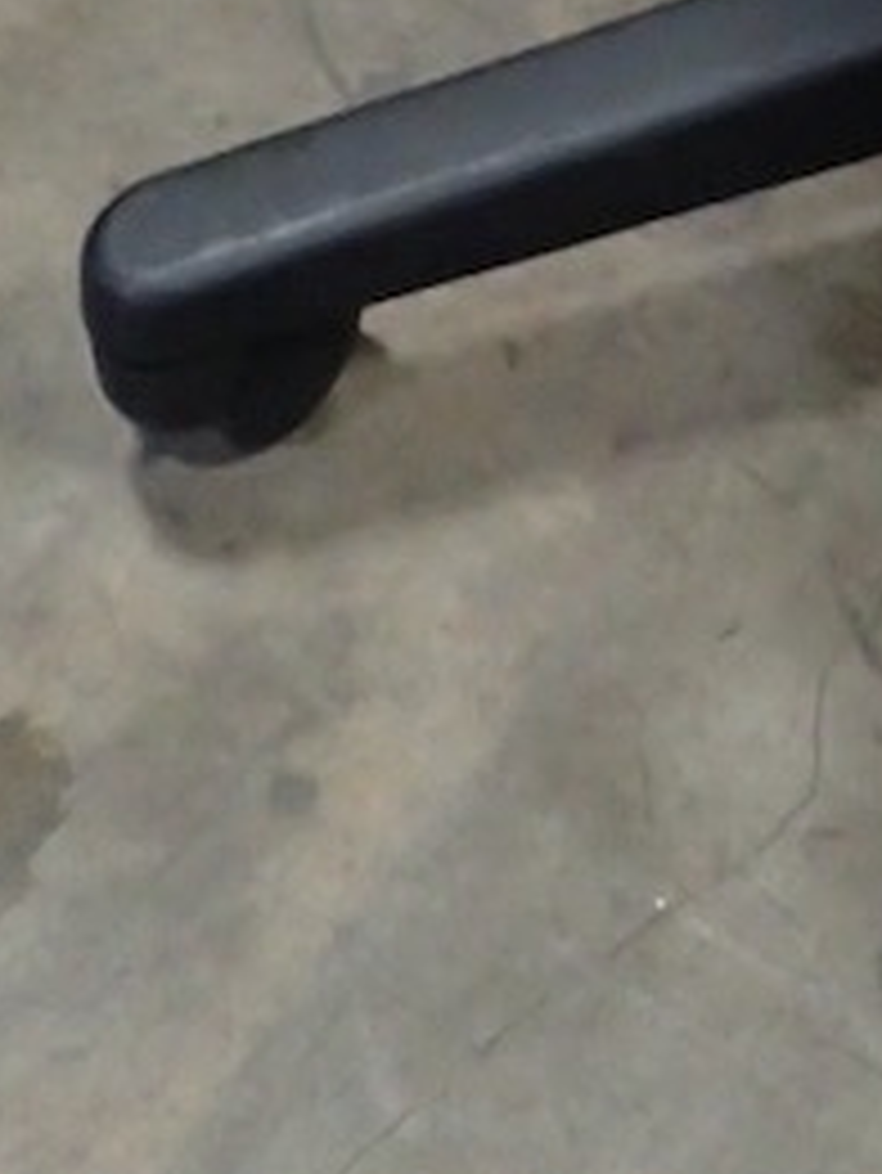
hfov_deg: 9.8
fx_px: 4990
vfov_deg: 11.2
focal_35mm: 147
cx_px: 1336
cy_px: -1637
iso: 500
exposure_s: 1/30
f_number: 2.3
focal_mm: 5.5
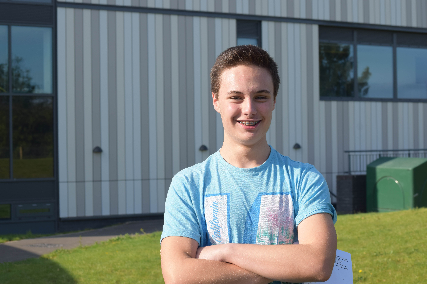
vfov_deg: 15.2
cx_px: 214
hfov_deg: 22.6
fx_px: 1067
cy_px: 142
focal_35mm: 90
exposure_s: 1/320
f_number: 9
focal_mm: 60
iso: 200
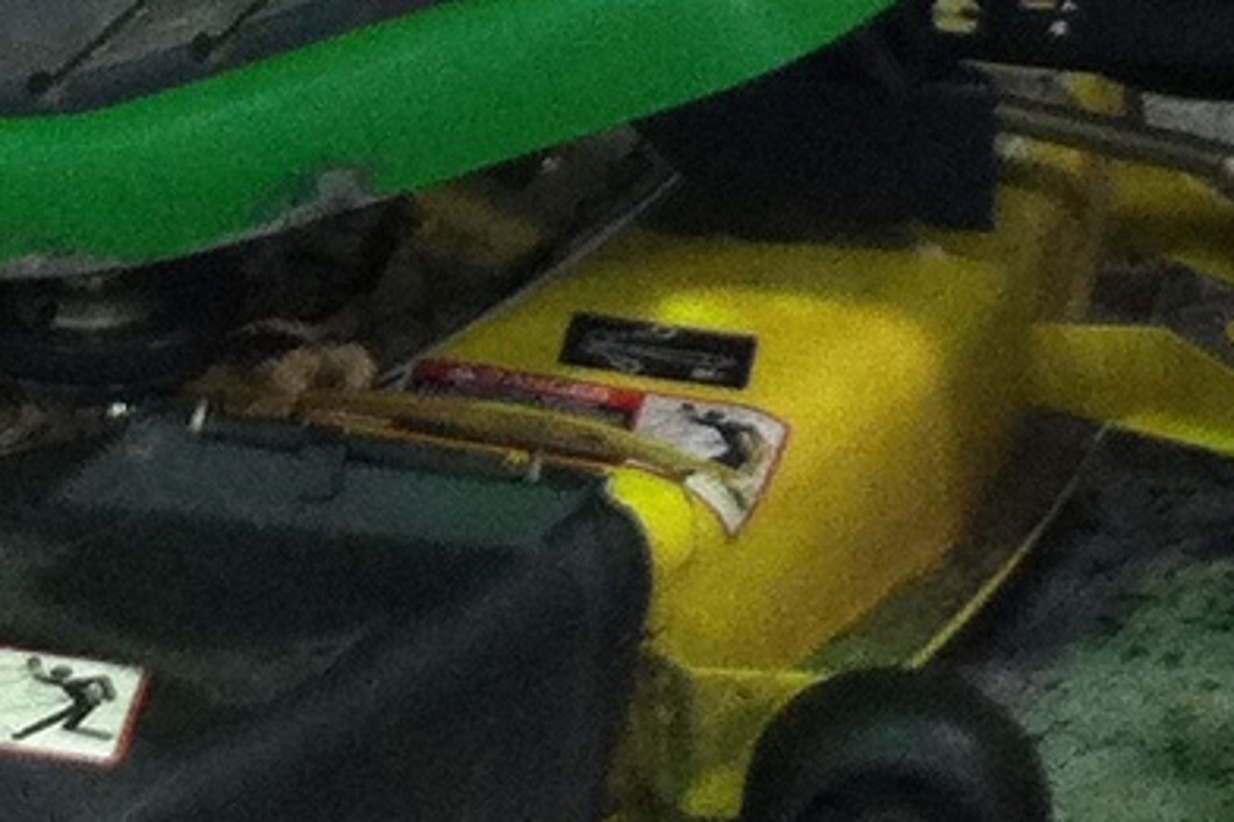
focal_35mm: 190
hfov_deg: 10.8
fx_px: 6510
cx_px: 305
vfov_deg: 7.1
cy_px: -485
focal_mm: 3.85
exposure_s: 1/15
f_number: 2.8
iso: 250
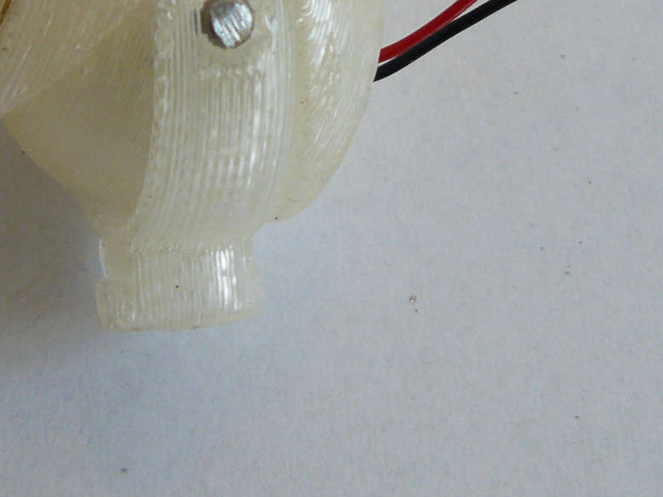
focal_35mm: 95
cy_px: 3
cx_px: 204
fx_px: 1820
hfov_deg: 20.6
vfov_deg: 15.3
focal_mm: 6
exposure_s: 1/60
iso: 100
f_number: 2.8
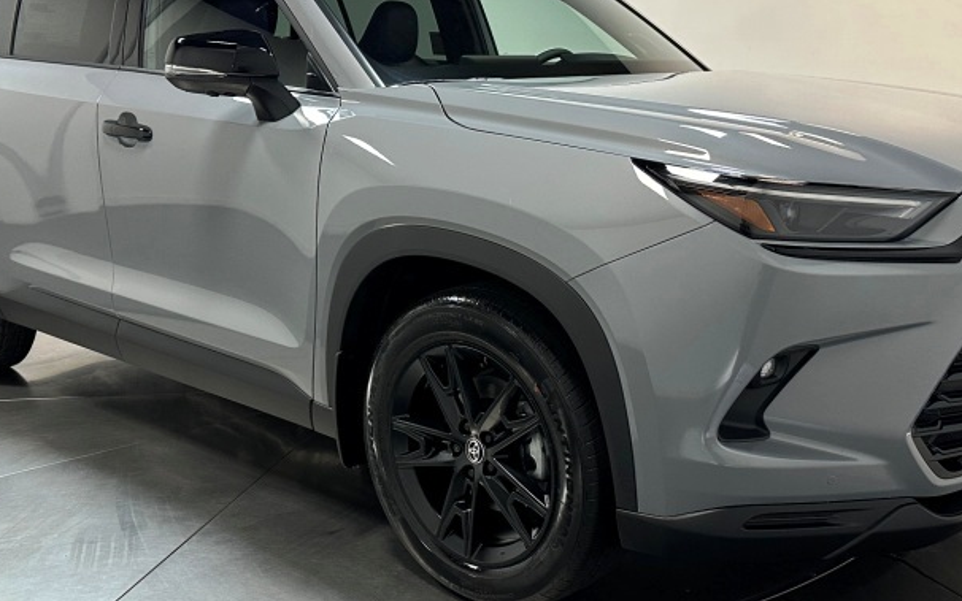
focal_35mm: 43
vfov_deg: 29.9
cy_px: 298
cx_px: 484
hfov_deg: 46.2
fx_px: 1128
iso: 250
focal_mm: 6.86
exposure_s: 1/60
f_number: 1.78
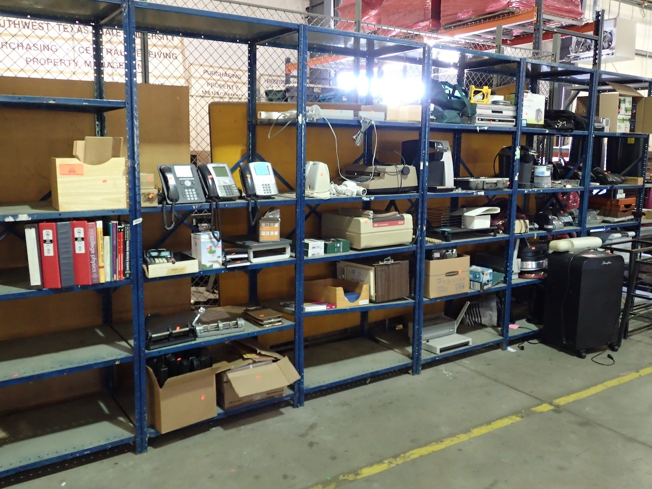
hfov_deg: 60.0
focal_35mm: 30
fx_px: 565
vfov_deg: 46.8
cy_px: 244
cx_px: 326
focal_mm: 5.5
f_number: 2.3
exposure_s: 1/30
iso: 500
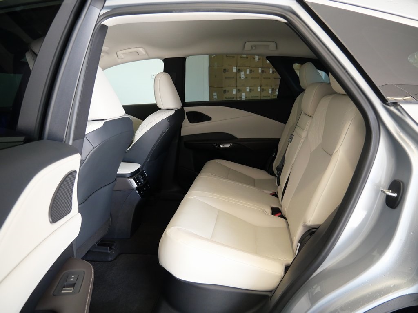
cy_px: 156
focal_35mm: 24
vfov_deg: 56.8
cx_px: 209
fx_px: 290
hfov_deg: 71.6
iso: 1000
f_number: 3.5
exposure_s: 1/60
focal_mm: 12
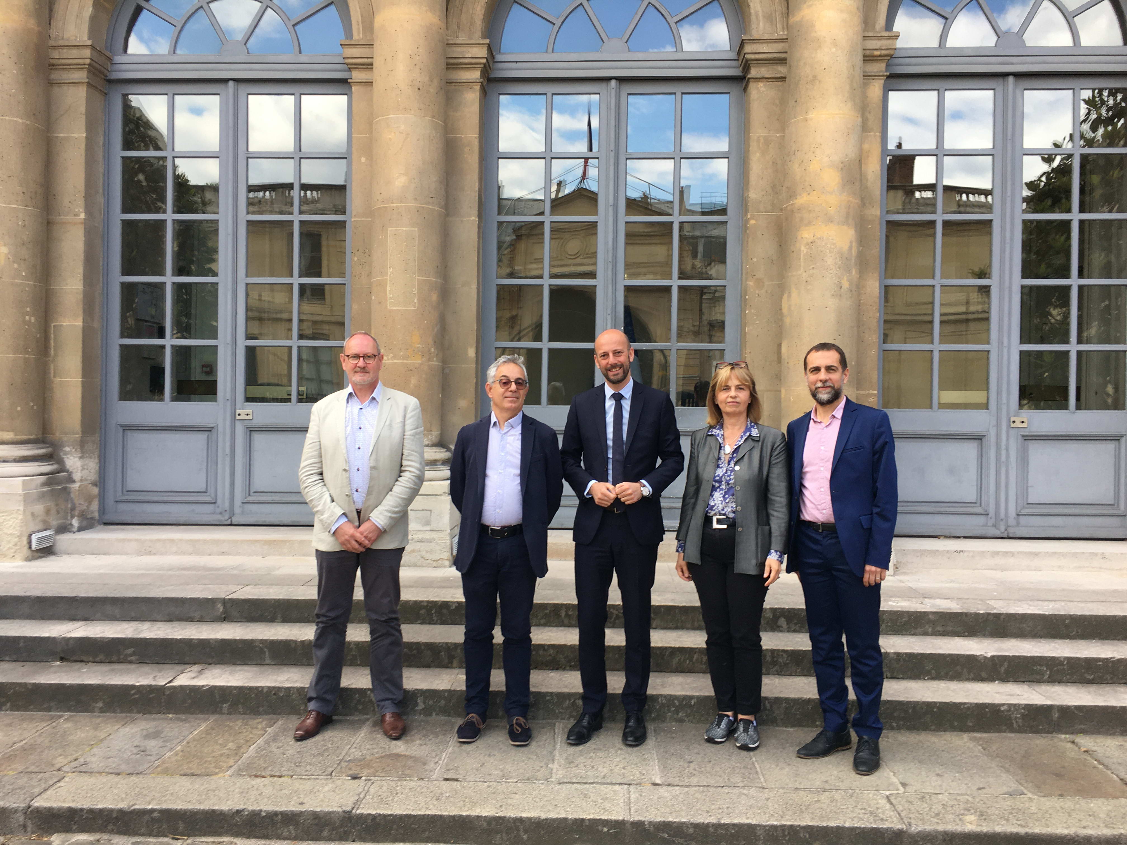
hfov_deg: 61.7
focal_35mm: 29
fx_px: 944
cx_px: 564
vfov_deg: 48.2
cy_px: 422
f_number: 2.2
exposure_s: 1/240
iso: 25
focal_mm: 4.15
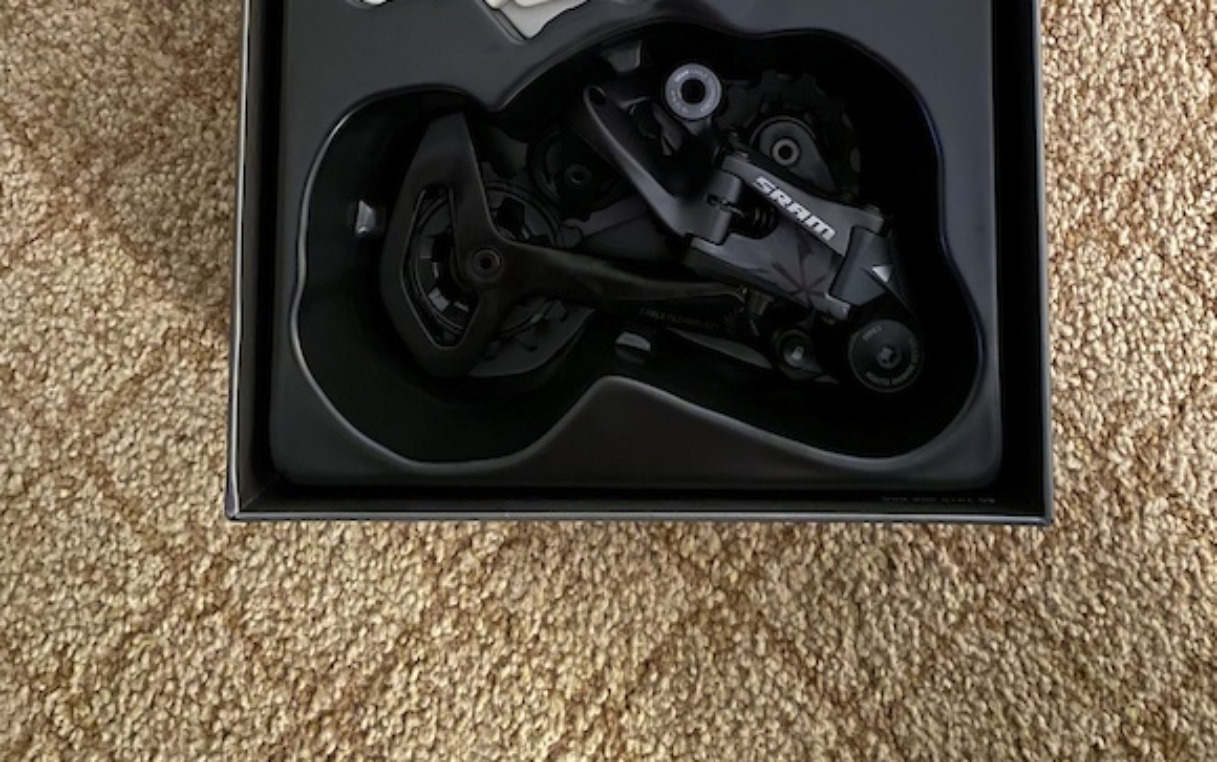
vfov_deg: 31.4
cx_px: 625
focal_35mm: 38
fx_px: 1261
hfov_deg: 51.5
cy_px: 21
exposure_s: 1/7
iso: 2000
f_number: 1.6
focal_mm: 4.2
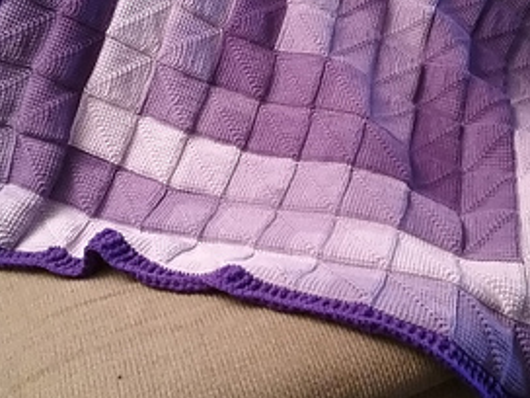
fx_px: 873
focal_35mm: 57
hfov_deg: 33.6
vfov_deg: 25.5
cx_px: 327
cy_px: 134
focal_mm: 3.3
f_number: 2.2
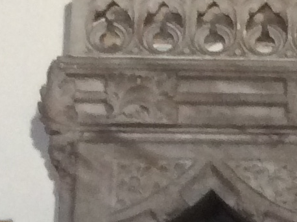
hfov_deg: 10.3
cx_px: 541
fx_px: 1551
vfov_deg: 8.0
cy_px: 373
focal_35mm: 181
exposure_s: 1/25
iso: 80
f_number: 2.4
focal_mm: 3.3
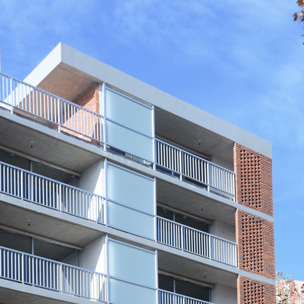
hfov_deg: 24.0
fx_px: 715
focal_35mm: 72
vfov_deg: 23.8
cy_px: 221
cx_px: 151
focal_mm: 56
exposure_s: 1/125
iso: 100
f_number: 8
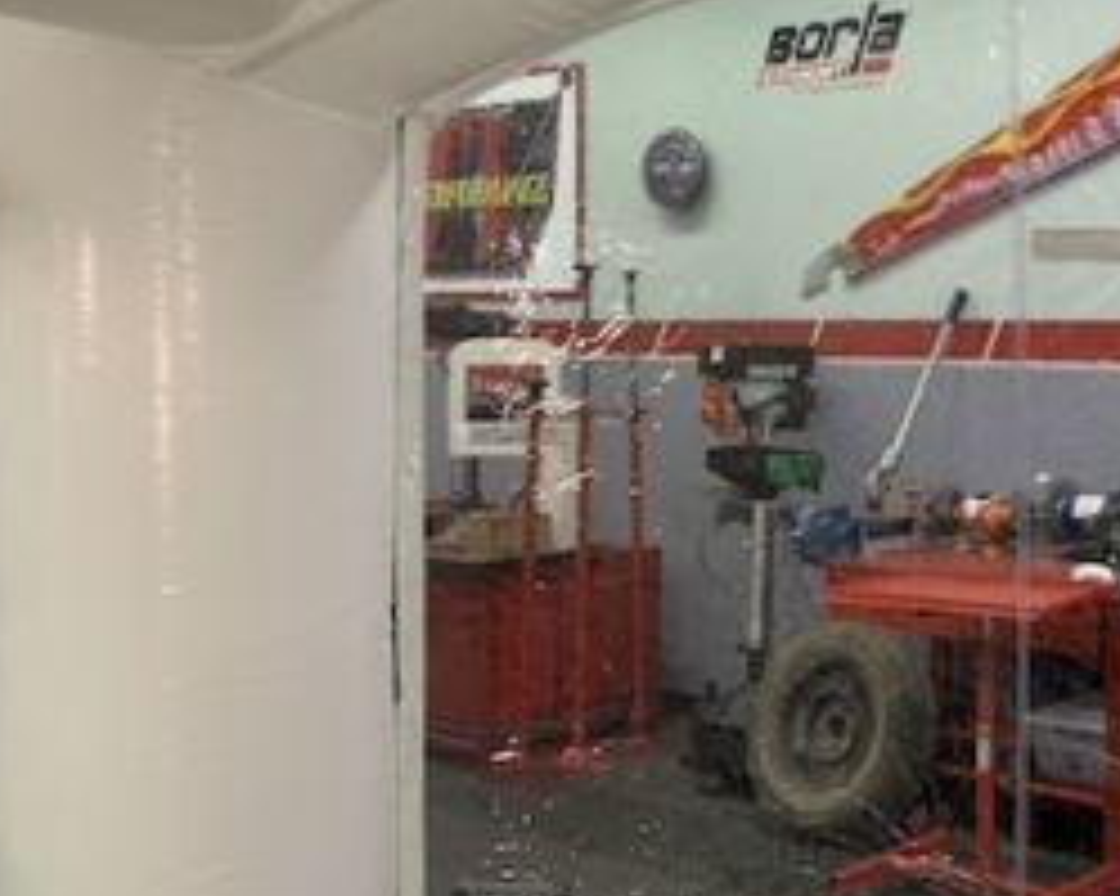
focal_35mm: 51
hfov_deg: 34.7
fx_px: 1690
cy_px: 326
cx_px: 999
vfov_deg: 29.5
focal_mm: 4.25
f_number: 1.8
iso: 100
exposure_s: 1/60
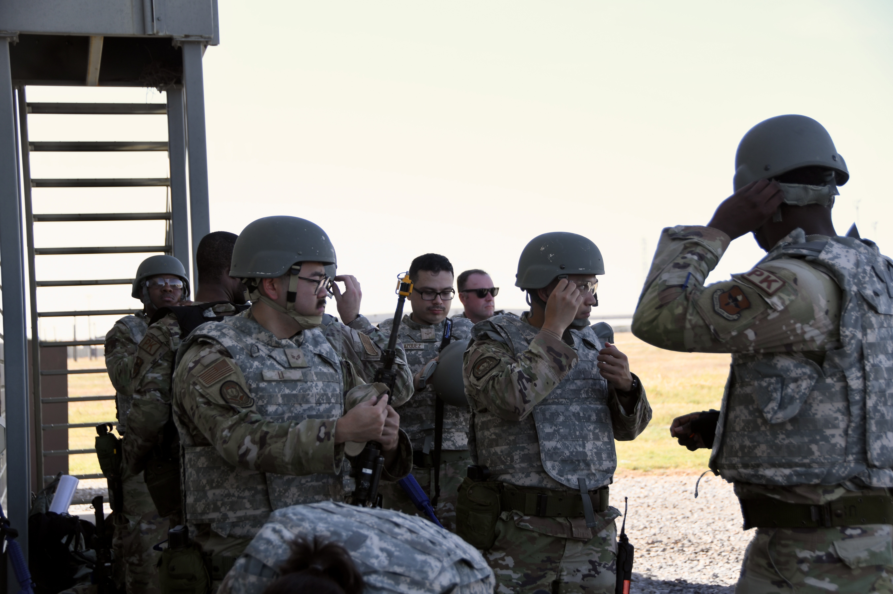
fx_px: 1934
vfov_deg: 17.5
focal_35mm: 78
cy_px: 297
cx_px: 446
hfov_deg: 26.0
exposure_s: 1/250
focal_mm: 52
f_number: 4.8
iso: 125
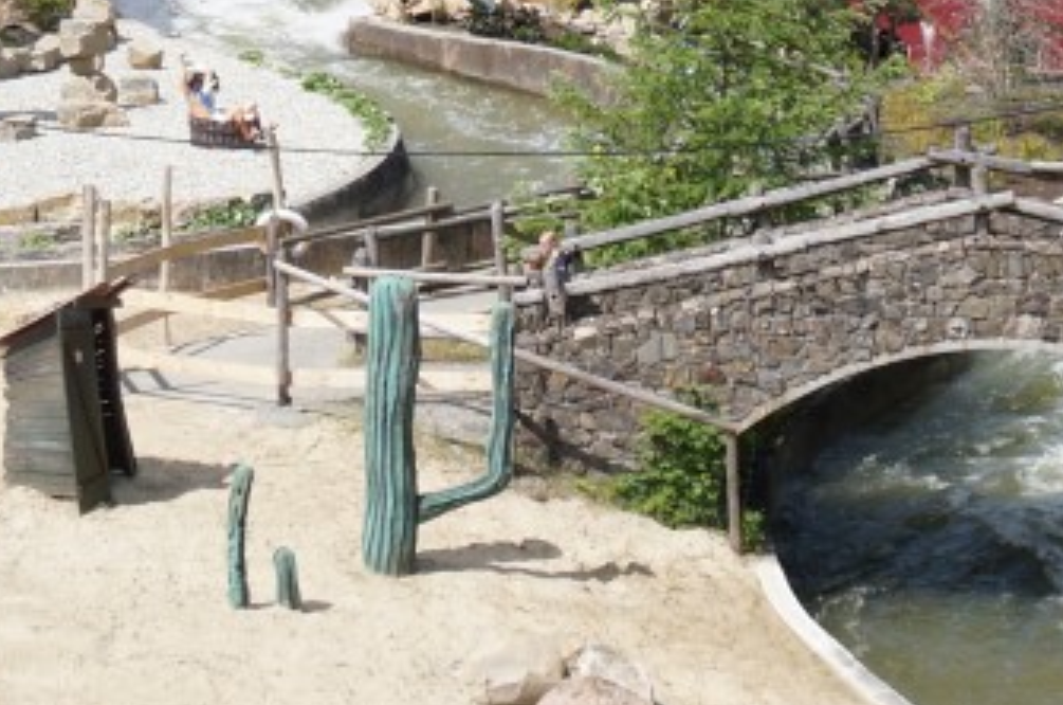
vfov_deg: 12.0
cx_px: 825
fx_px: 3360
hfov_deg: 17.8
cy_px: 270
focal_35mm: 114
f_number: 4
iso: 320
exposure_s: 1/4000
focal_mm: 22
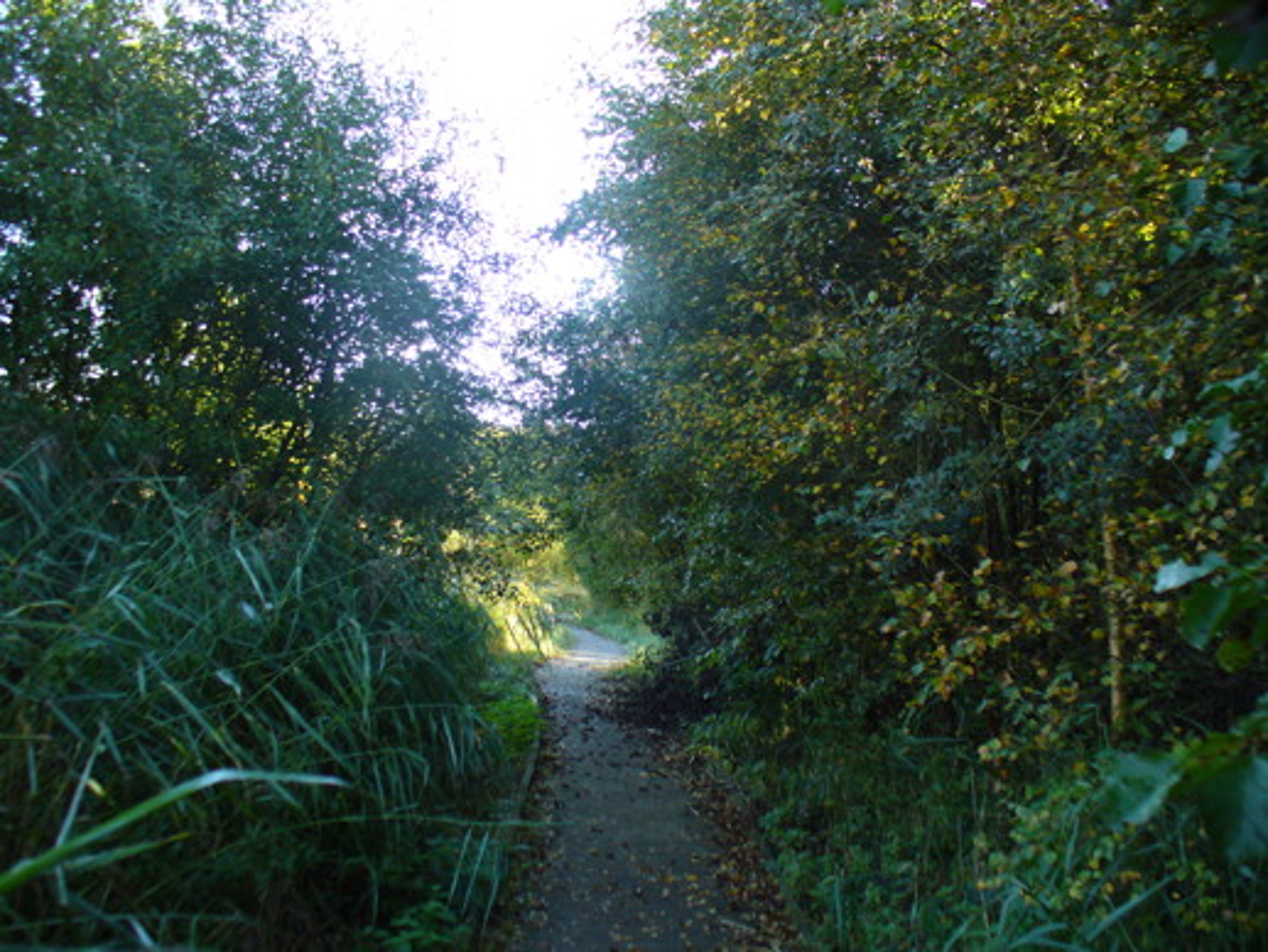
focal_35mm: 37
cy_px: 476
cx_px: 634
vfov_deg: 38.7
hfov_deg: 50.1
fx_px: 1356
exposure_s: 1/80
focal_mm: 6.1
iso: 100
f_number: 2.8
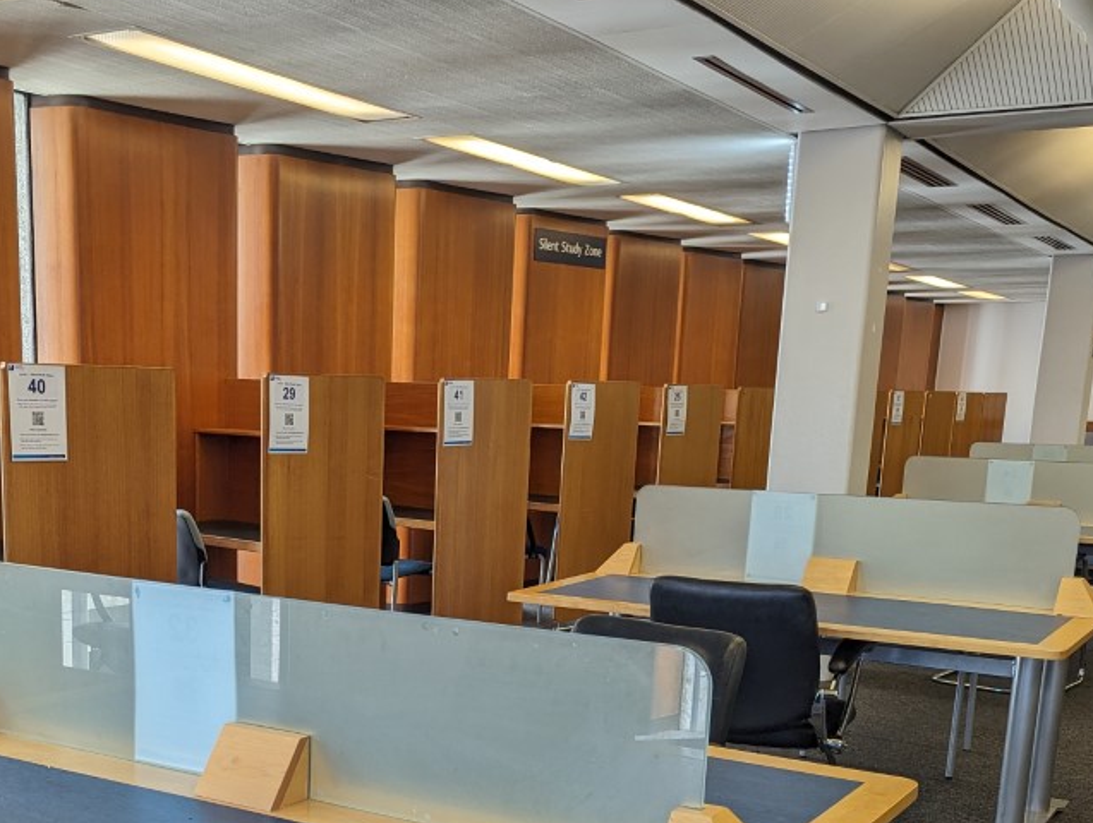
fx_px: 1423
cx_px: 358
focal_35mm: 45
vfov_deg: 31.0
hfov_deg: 41.4
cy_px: 717
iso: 59
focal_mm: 6.81
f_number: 1.85
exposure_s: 1/100
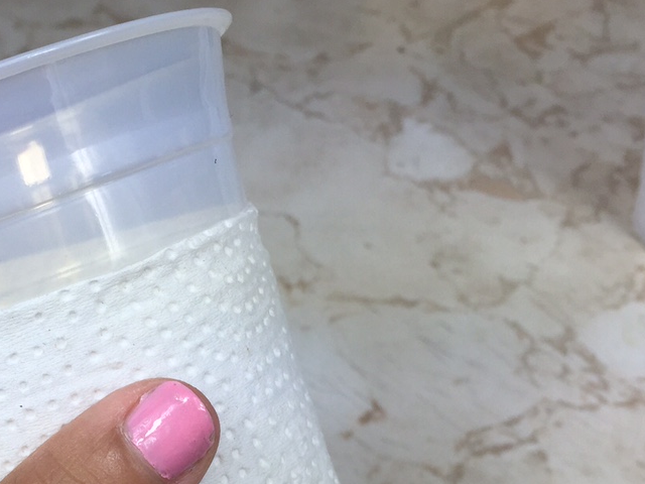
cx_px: 156
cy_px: 413
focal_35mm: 58
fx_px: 1081
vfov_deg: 24.7
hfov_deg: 32.6
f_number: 2.2
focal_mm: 4.15
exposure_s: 1/327
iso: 32
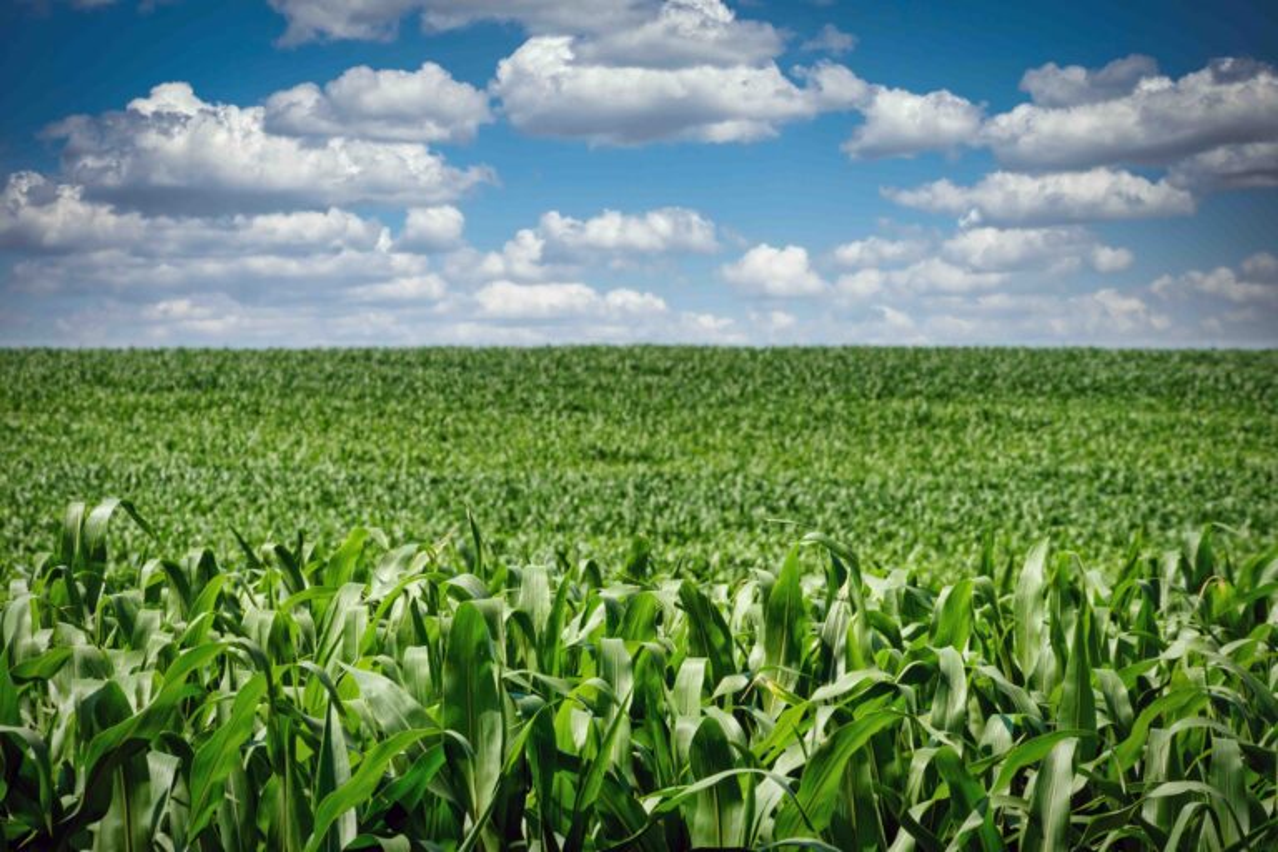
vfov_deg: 5.7
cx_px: 639
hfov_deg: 8.6
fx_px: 8519
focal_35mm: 240
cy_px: 426
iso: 800
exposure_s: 1/250
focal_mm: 240
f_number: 20
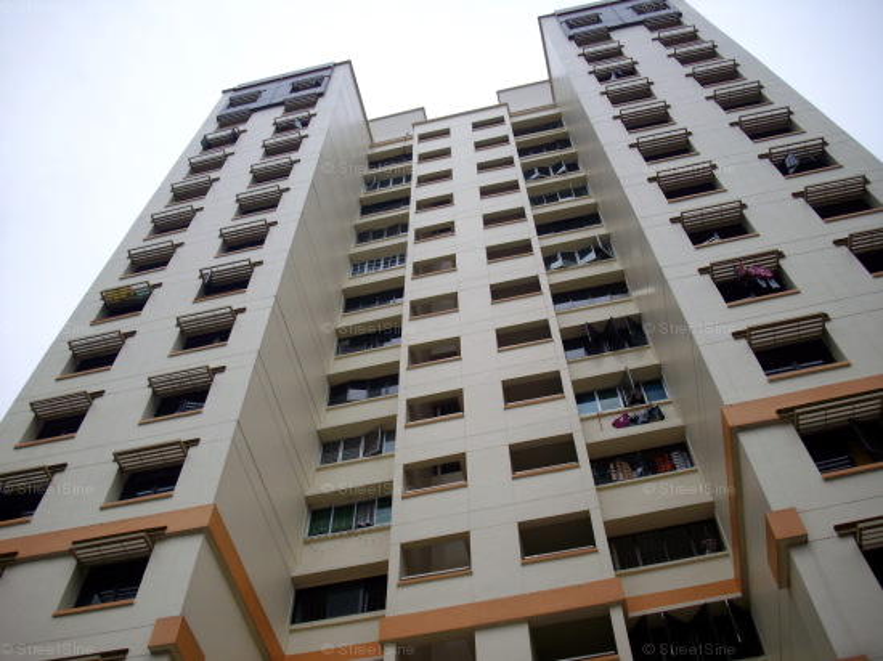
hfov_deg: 50.2
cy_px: 330
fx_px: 943
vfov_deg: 38.6
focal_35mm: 37
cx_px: 442
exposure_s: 1/400
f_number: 5.6
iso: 80
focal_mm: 6.2
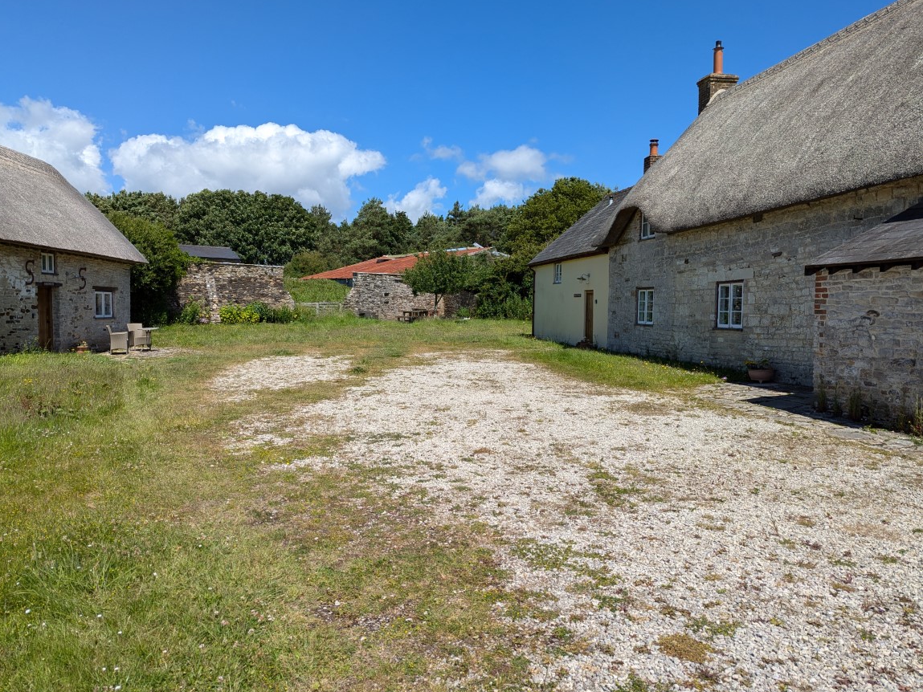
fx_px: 667
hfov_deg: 69.4
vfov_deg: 54.9
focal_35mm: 25
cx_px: 448
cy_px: 344
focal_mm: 6.81
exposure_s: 1/2899
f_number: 1.85
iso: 48
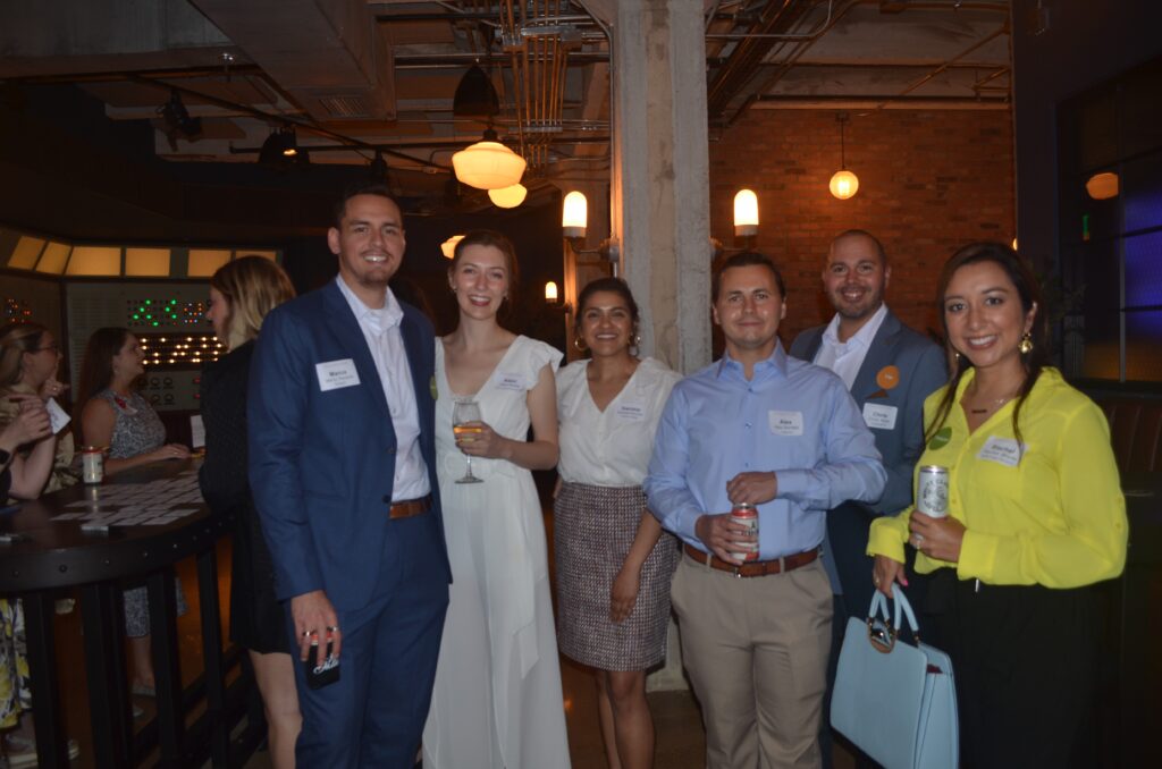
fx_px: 870
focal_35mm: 27
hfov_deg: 67.5
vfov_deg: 47.7
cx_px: 581
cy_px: 384
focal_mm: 18
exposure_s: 1/60
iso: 320
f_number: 4
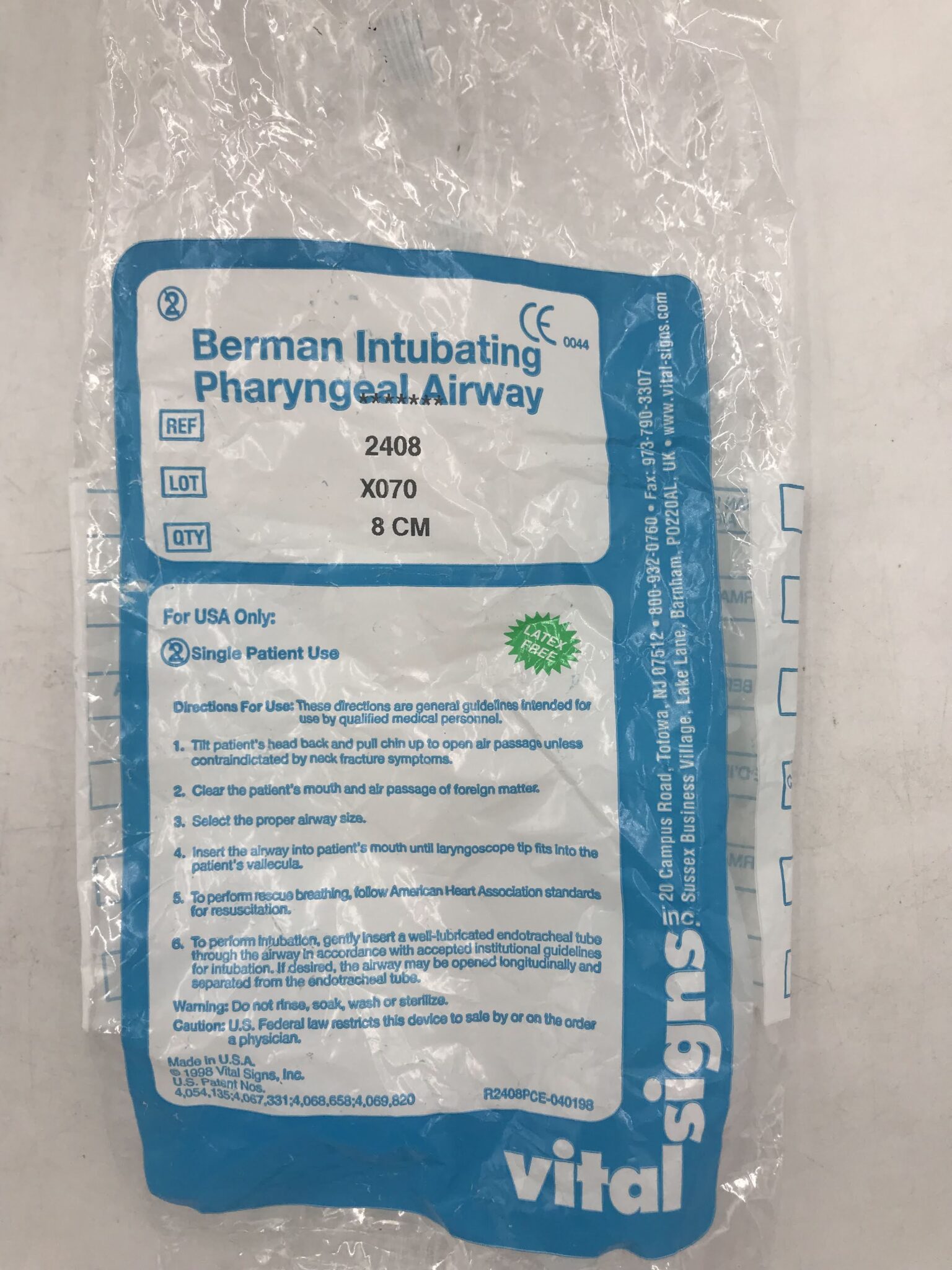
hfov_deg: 49.7
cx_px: 476
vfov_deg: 63.4
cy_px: 635
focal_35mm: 28
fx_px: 1027
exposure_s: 1/281
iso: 20
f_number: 1.8
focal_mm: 3.99
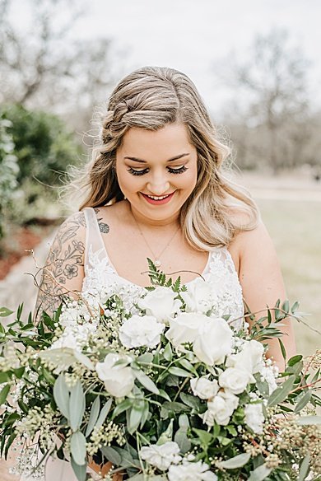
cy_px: 240
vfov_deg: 39.6
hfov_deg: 27.0
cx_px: 160
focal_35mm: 50
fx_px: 668
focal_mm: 50
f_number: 2.8
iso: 160
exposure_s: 1/1000
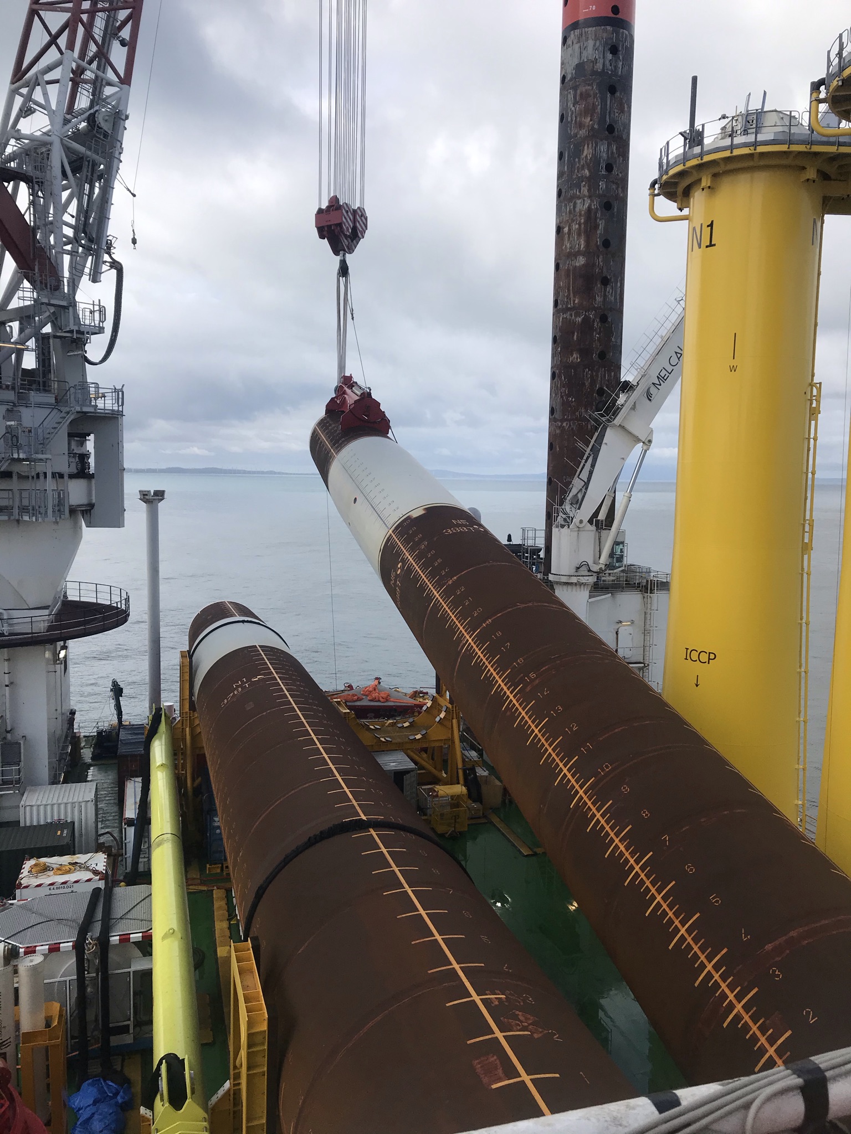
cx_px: 426
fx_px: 918
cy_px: 567
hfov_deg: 49.7
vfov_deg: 63.4
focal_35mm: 28
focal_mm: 3.99
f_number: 1.8
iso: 20
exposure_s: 1/2398
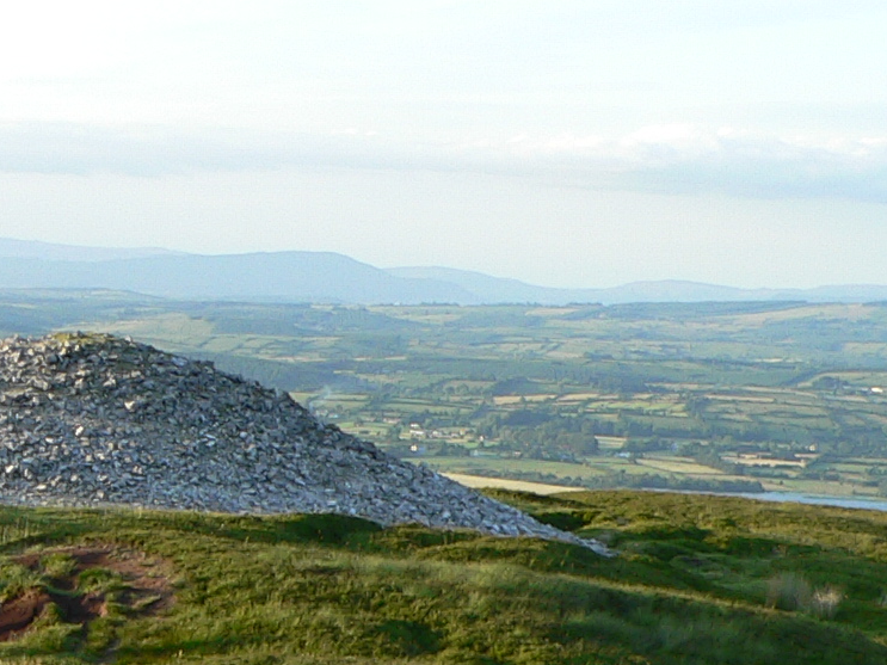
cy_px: 744
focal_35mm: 124
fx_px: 3177
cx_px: -199
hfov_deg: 15.3
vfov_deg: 11.8
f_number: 4
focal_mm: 6
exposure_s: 1/100
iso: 80
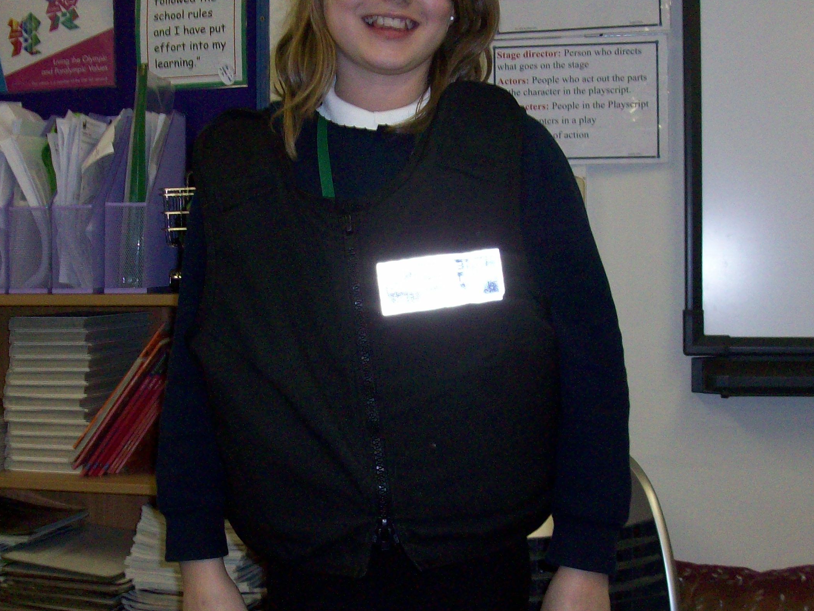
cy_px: 269
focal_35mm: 53
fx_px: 1246
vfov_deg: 27.5
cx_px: 408
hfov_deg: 36.2
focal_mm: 5.7
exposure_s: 1/60
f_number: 2.8
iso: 160
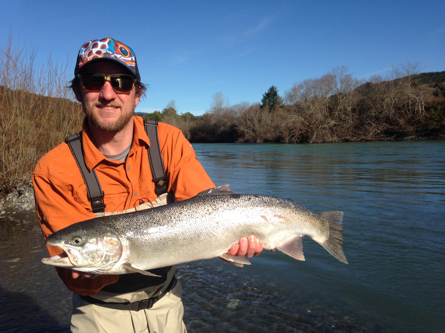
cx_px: 222
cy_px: 166
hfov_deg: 55.4
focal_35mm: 33
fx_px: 424
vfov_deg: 42.9
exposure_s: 1/1748
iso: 50
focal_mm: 4.12
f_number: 2.4
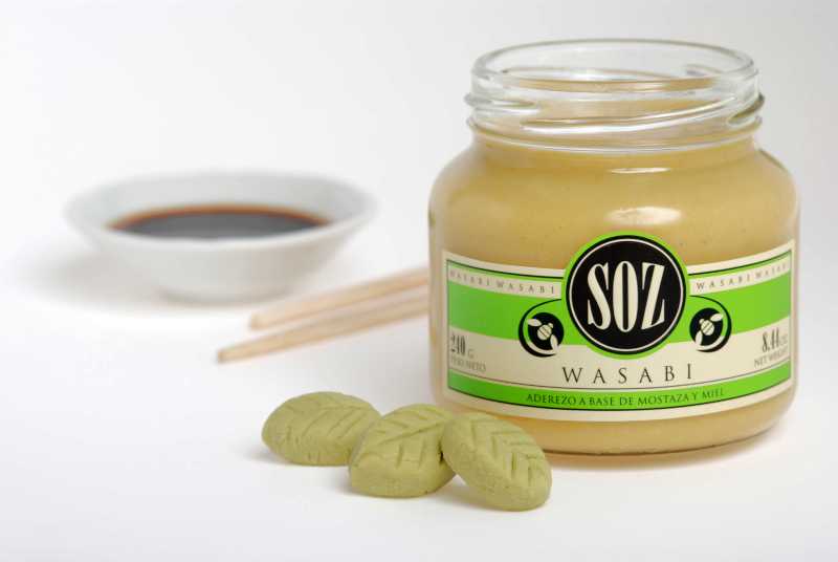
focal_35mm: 158
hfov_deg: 13.0
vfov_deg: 8.7
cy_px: 281
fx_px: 3672
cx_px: 419
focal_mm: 105
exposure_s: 1/125
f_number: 8
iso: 100
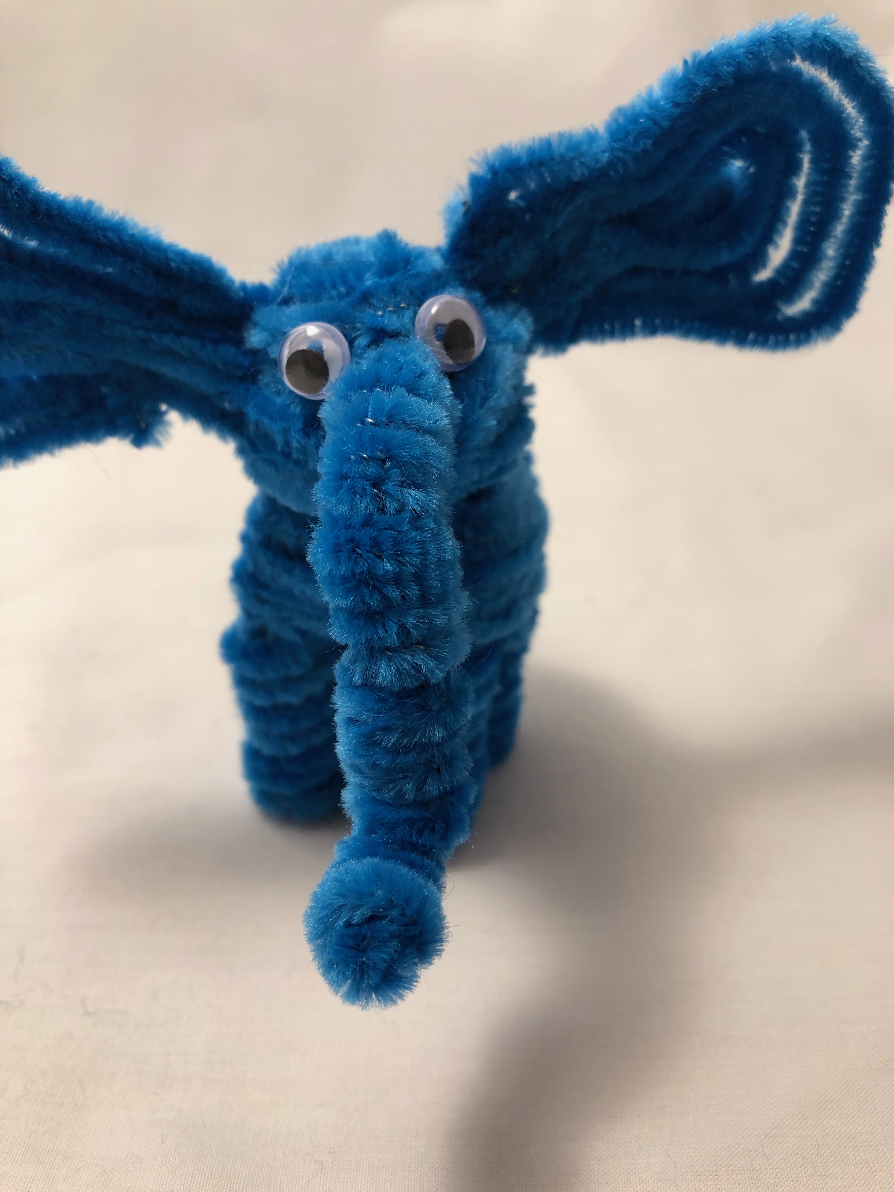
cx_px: 447
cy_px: 596
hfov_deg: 49.7
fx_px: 964
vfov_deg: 63.4
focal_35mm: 28
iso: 32
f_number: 1.8
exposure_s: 1/33
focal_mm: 4
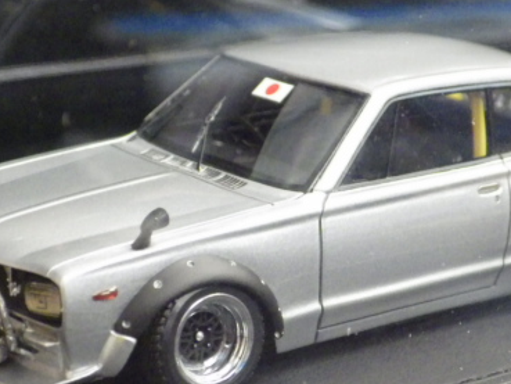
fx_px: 1816
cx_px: 320
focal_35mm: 123
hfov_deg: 16.0
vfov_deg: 12.1
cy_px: 229
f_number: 4.2
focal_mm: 12.8
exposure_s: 1/25
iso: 1600
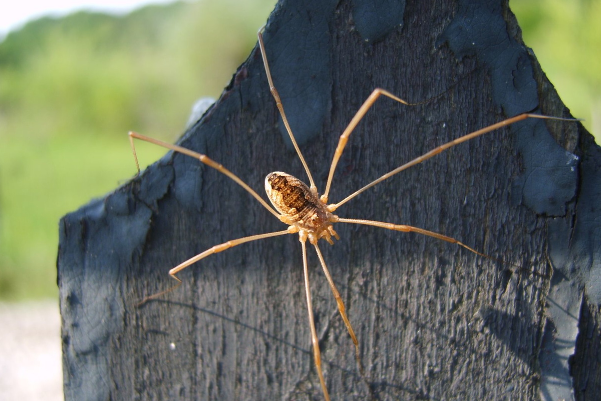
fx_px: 618
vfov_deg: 35.9
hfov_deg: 51.9
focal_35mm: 37
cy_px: 211
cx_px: 303
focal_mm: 7.4
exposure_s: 1/180
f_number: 2.8
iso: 50
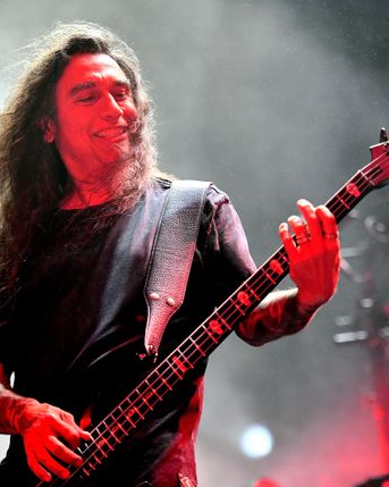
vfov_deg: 10.1
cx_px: 141
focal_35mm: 192
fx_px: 2764
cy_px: 244
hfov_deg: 8.0
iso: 3200
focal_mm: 135
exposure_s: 1/1600
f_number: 3.5
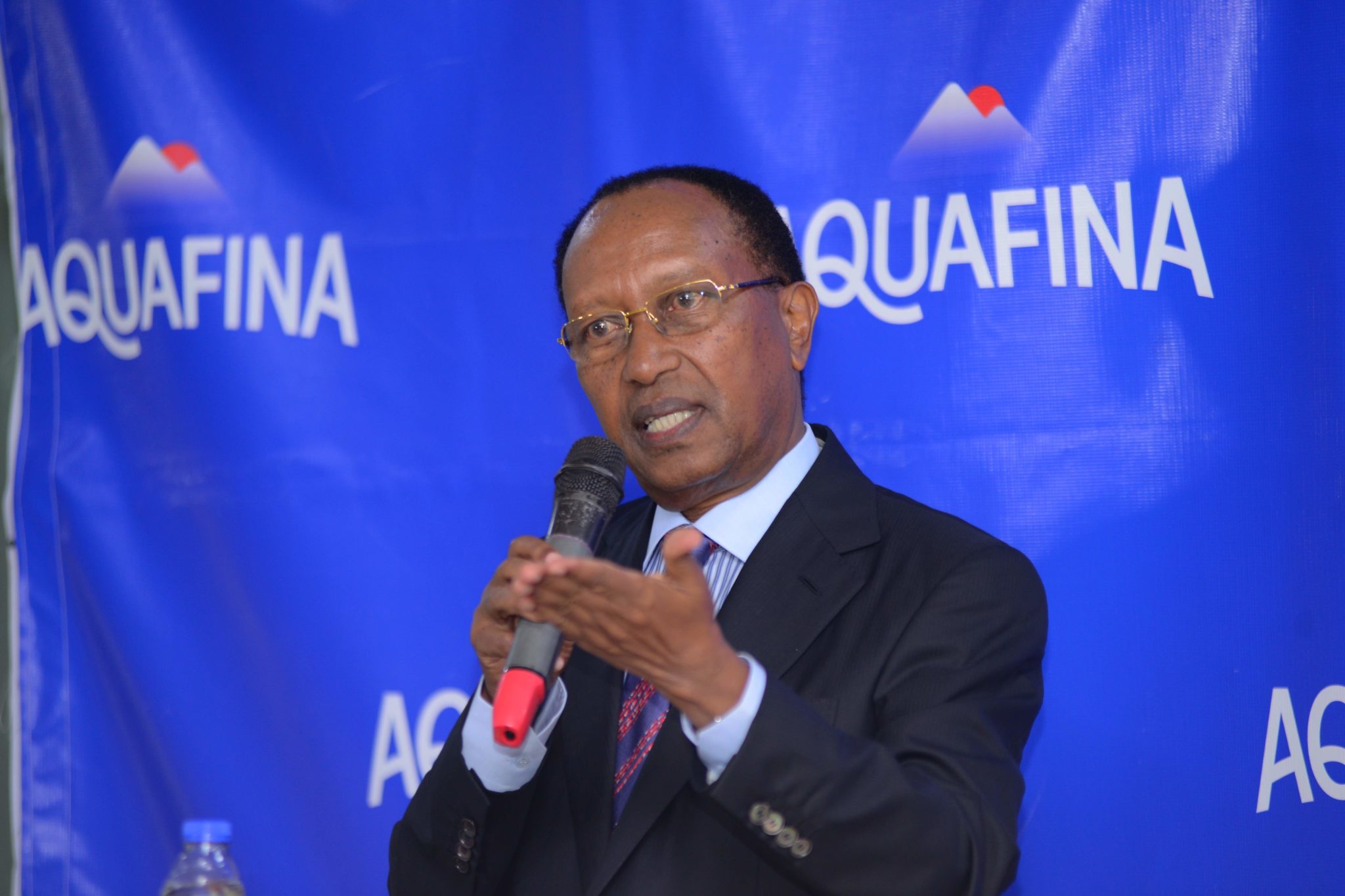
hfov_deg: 11.1
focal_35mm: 185
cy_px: 448
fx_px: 6911
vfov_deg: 7.4
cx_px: 672
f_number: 4
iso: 500
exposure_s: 1/125
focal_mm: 185
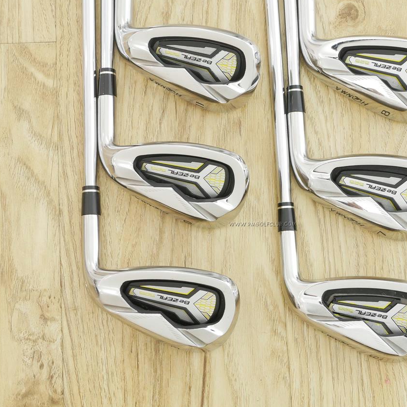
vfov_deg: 25.7
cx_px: 263
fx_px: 891
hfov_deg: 25.6
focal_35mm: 67
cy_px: 180
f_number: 4.5
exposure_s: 1/30
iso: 1600
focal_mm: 25
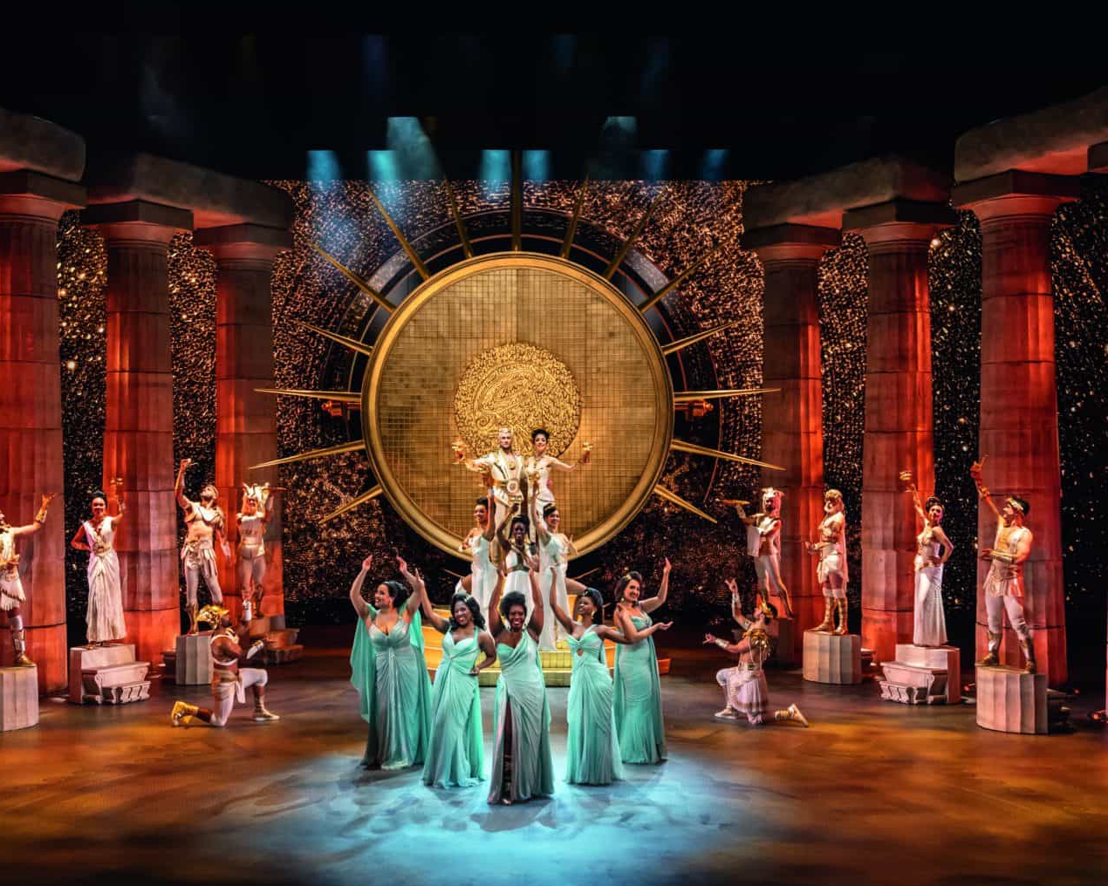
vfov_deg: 35.7
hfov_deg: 43.8
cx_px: 522
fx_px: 1377
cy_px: 444
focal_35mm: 42
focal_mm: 37
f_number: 8
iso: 800
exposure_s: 1/160
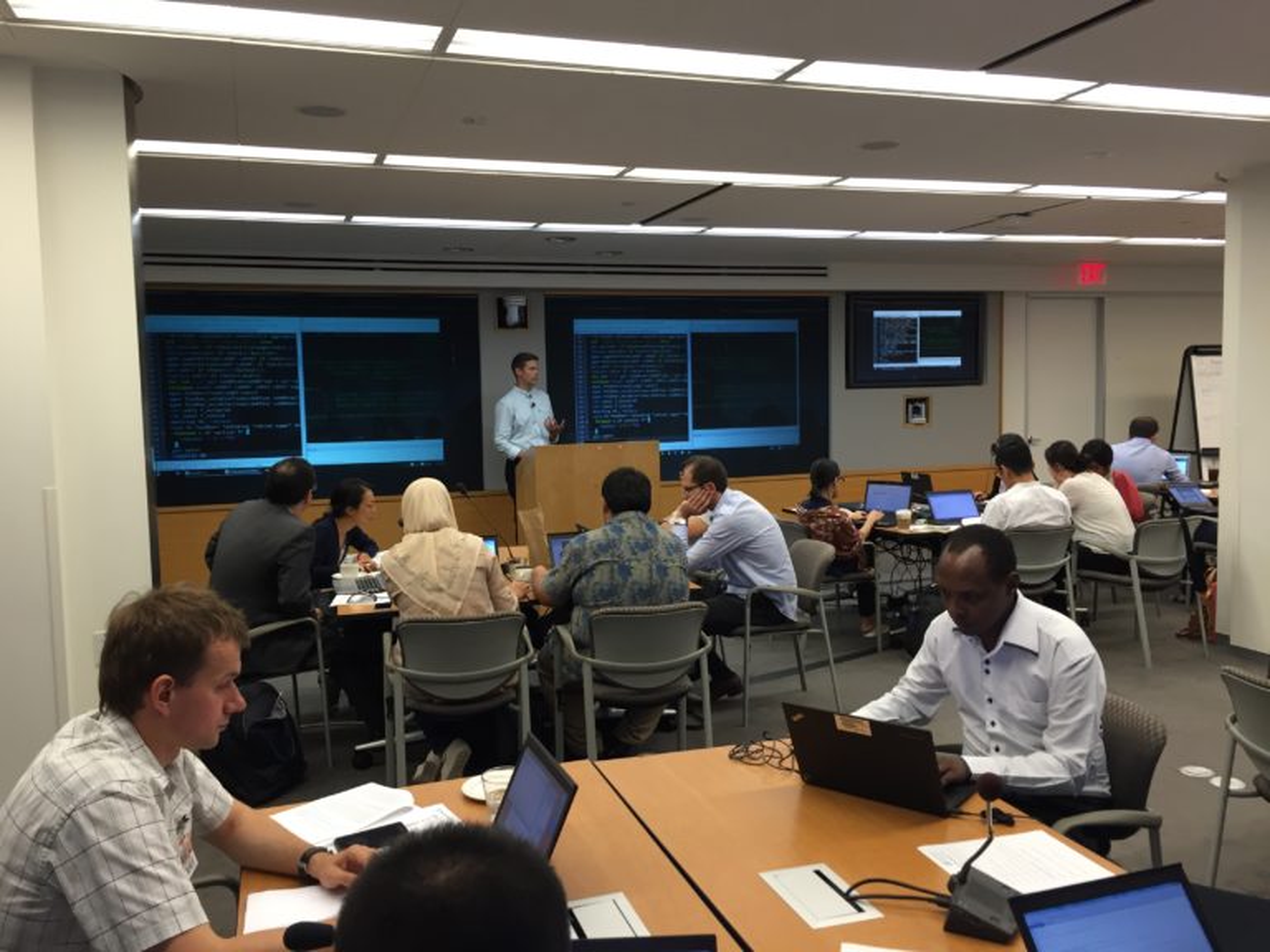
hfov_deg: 61.7
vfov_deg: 48.2
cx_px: 635
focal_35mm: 29
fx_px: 1064
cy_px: 476
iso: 64
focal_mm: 4.15
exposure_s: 1/30
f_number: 2.2
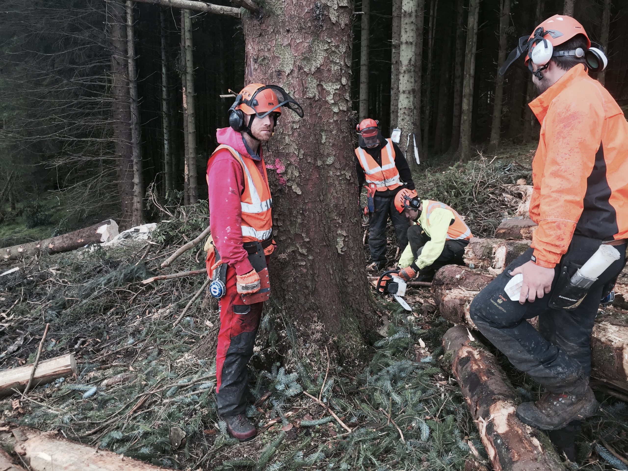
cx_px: 314
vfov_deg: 48.2
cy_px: 236
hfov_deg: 61.7
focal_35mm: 29
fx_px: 526
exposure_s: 1/120
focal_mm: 4.15
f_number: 2.2
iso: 50
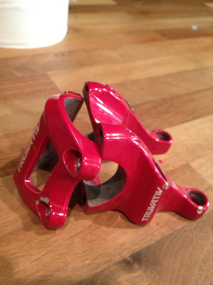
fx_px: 287
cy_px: 142
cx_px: 106
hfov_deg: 40.7
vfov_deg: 52.6
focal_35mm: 35
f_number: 2.4
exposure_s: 1/15
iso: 400
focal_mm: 4.28
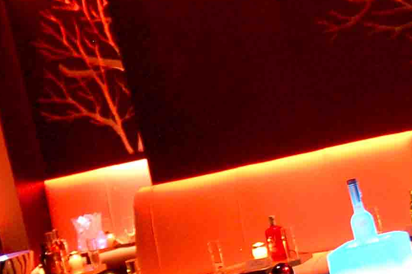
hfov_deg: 9.8
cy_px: 219
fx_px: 2389
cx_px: 280
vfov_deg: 6.5
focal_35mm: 209
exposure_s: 1/3
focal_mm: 40
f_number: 5
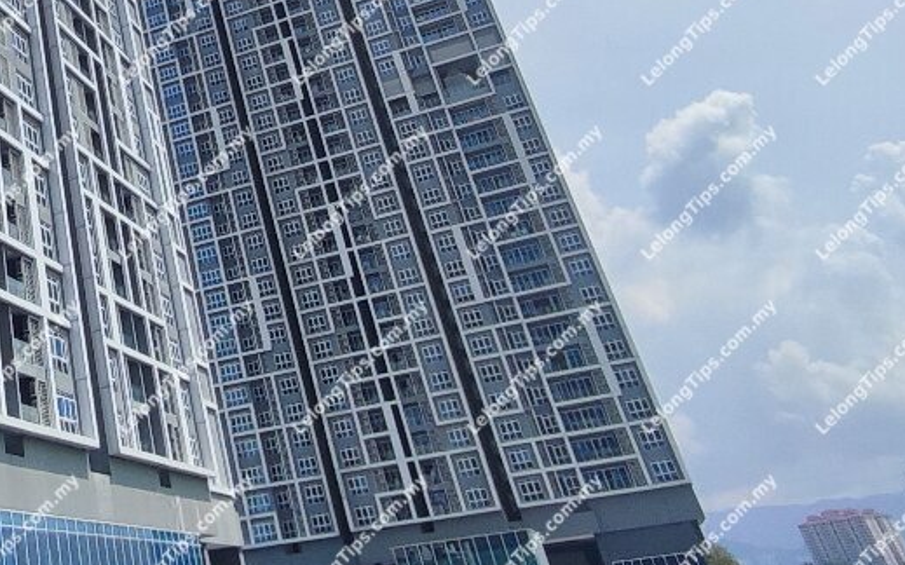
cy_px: -101
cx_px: -3
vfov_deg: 27.2
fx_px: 1036
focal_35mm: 42
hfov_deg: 41.1
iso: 50
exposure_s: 1/2724
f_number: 2.2
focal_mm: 1.65
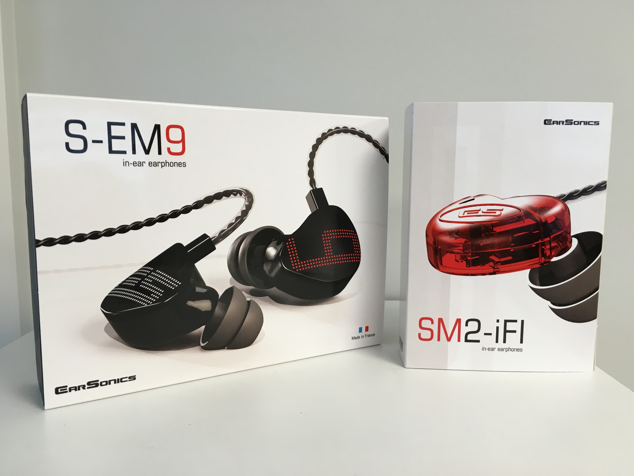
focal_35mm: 29
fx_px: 531
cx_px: 317
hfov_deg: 61.7
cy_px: 238
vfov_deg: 48.2
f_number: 2.2
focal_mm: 4.15
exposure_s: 1/33
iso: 40
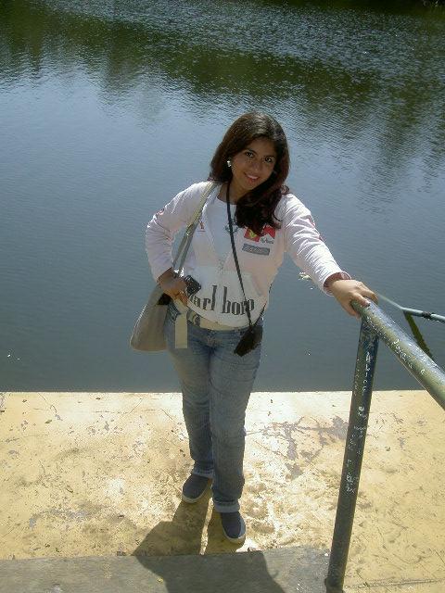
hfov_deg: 36.8
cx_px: 222
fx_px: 668
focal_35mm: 39
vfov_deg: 47.9
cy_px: 296
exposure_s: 1/625
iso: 100
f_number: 4.7
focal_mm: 8
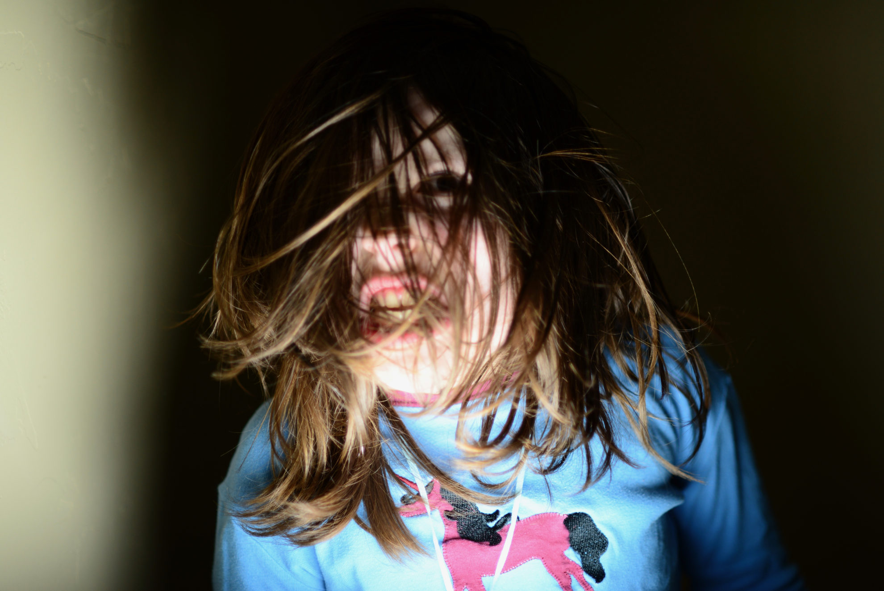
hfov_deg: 23.9
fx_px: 2088
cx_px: 442
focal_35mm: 85
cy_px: 296
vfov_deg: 16.1
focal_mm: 85
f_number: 1.8
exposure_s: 1/250
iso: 400
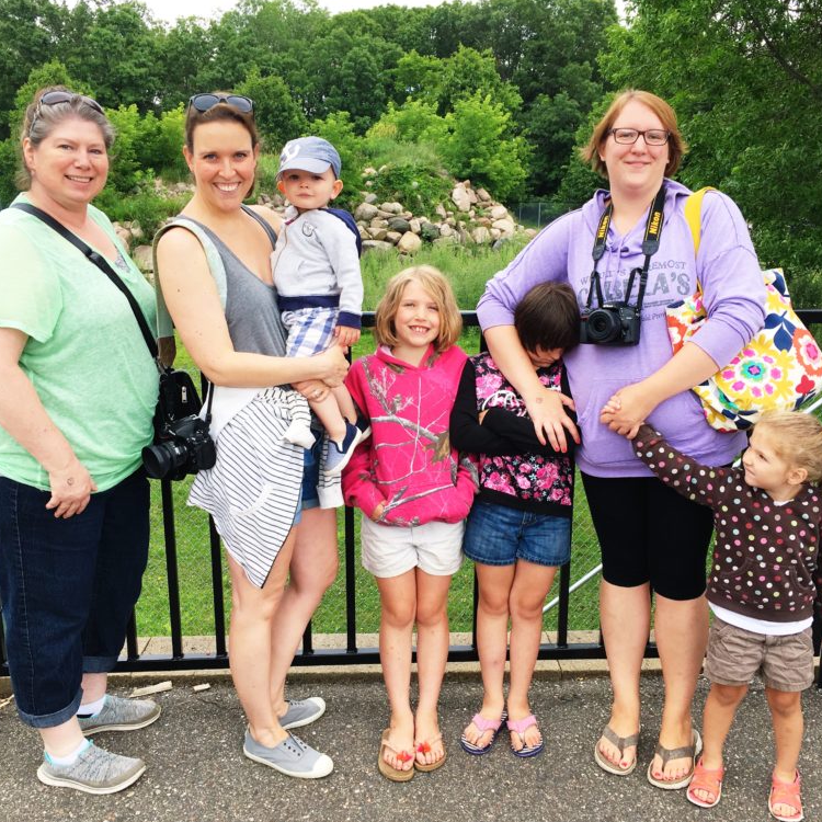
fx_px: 940
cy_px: 418
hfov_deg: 47.2
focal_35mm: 35
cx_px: 413
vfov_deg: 47.2
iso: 25
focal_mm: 4.15
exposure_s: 1/295
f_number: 2.2
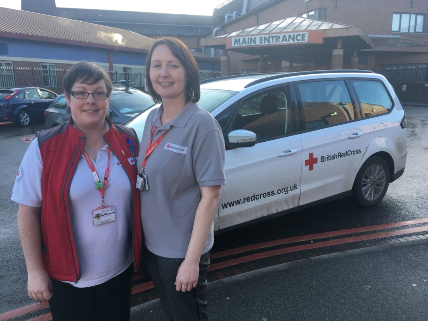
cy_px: 160
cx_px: 214
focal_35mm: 29
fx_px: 359
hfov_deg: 61.7
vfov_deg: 48.2
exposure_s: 1/231
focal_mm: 4.15
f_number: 2.2
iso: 25
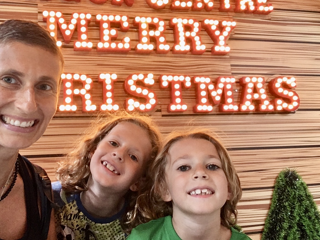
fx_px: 351
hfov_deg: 48.7
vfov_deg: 37.6
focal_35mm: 38
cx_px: 128
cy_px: 96
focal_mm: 2.15
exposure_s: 1/33
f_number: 2.4
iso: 125
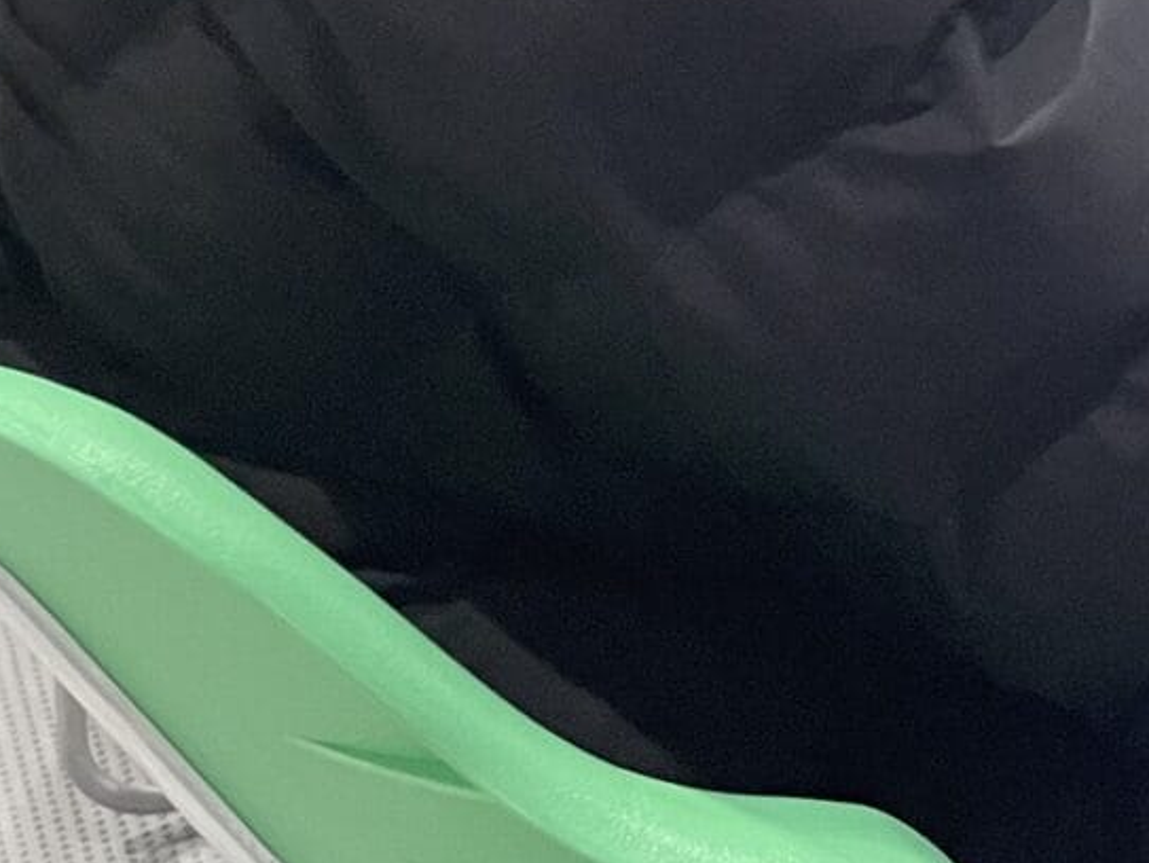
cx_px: 1828
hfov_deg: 17.5
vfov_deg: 14.0
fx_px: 3255
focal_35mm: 98
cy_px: -503
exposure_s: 1/50
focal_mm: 4.2
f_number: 1.6
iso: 80
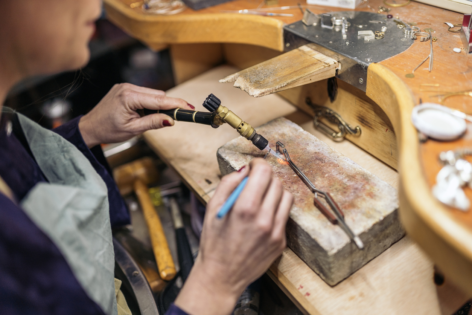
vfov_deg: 37.9
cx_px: 236
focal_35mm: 35
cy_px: 158
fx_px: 459
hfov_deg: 54.4
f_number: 1.8
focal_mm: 35
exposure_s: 1/200
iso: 250
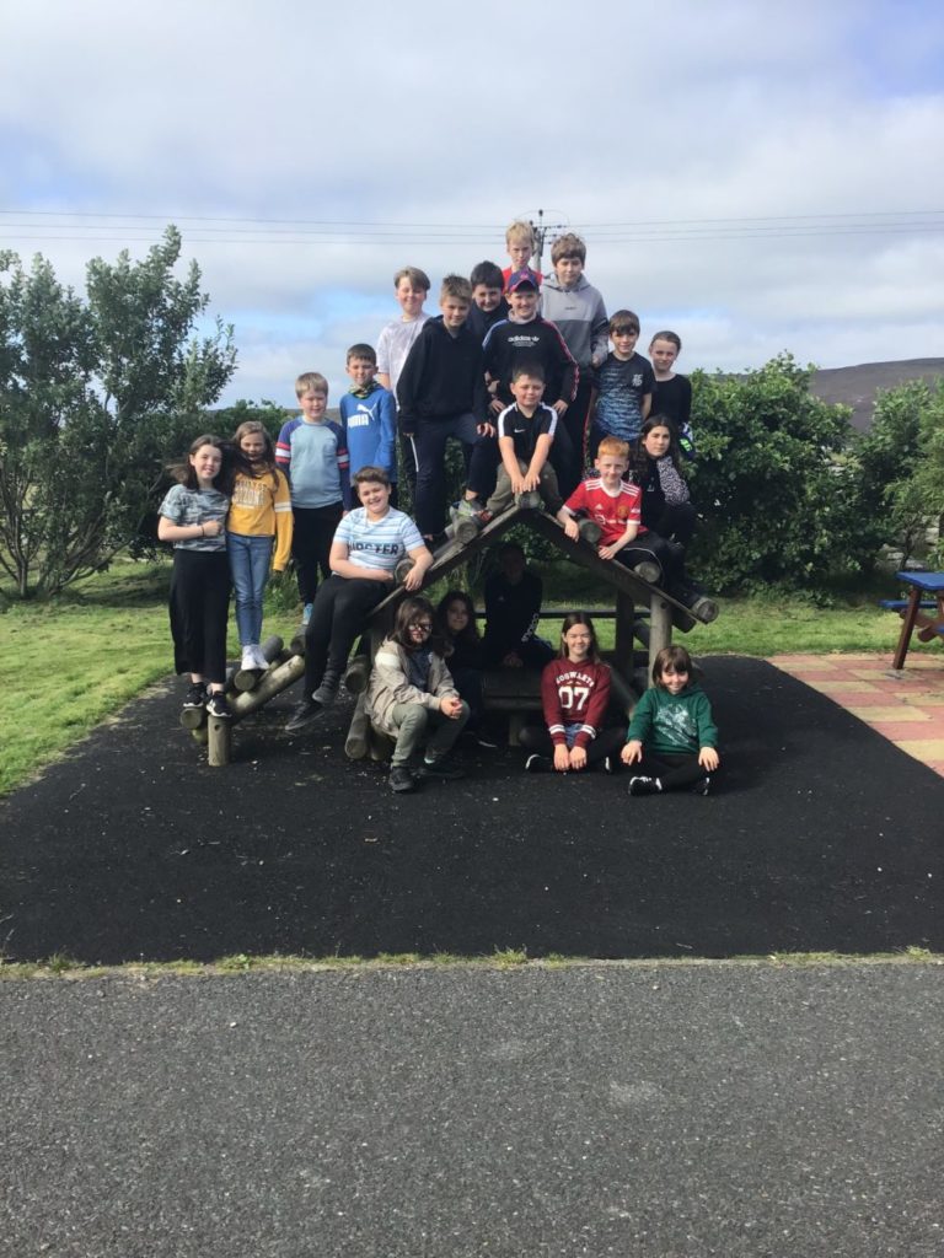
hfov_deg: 45.4
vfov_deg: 58.4
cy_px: 629
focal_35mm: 31
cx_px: 472
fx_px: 1127
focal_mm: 3.3
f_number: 2.4
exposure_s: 1/1072
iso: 25
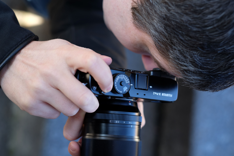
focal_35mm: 84
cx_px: 117
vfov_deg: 16.3
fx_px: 546
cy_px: 78
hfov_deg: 24.2
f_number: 2.8
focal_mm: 56
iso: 200
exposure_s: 1/140
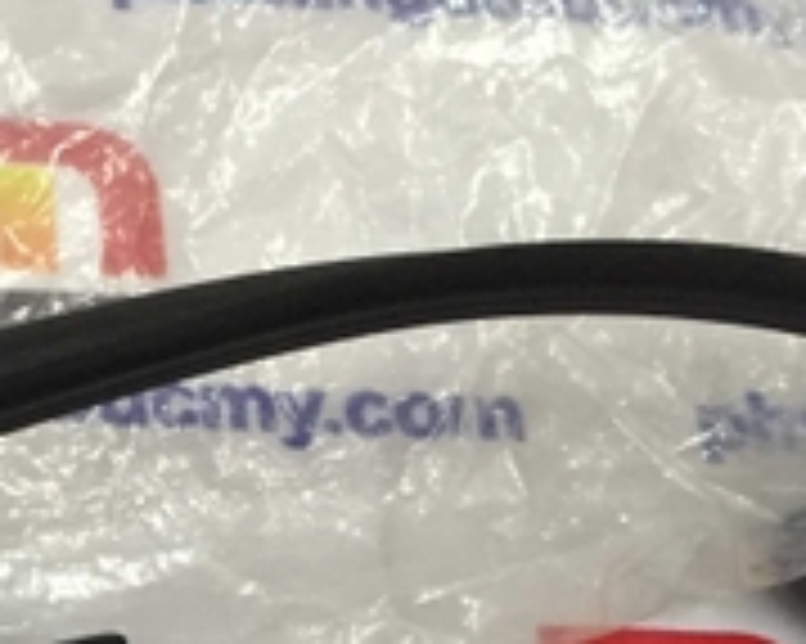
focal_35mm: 95
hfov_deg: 18.8
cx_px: -234
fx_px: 2265
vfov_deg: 15.6
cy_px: 784
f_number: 2.2
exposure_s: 1/30
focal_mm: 4.15
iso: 100
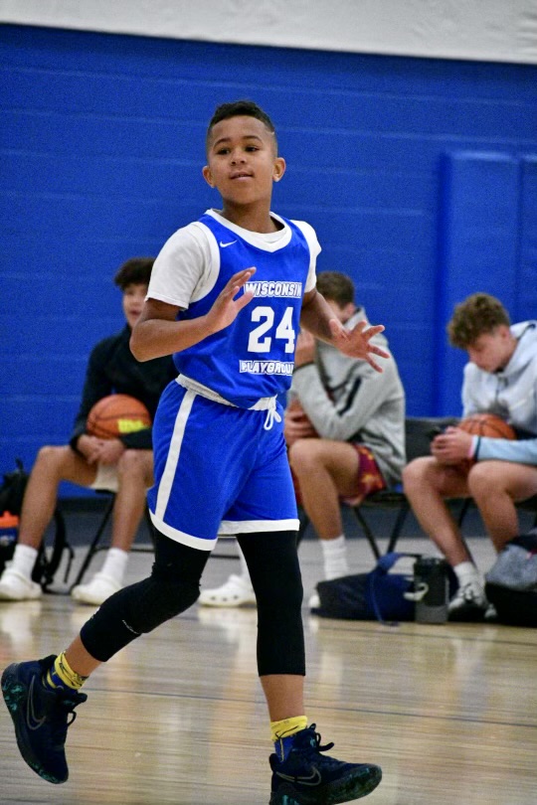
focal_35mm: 262
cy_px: 402
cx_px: 268
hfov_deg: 5.2
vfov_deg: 7.9
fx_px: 5862
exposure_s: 1/500
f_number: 5
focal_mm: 175
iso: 12800
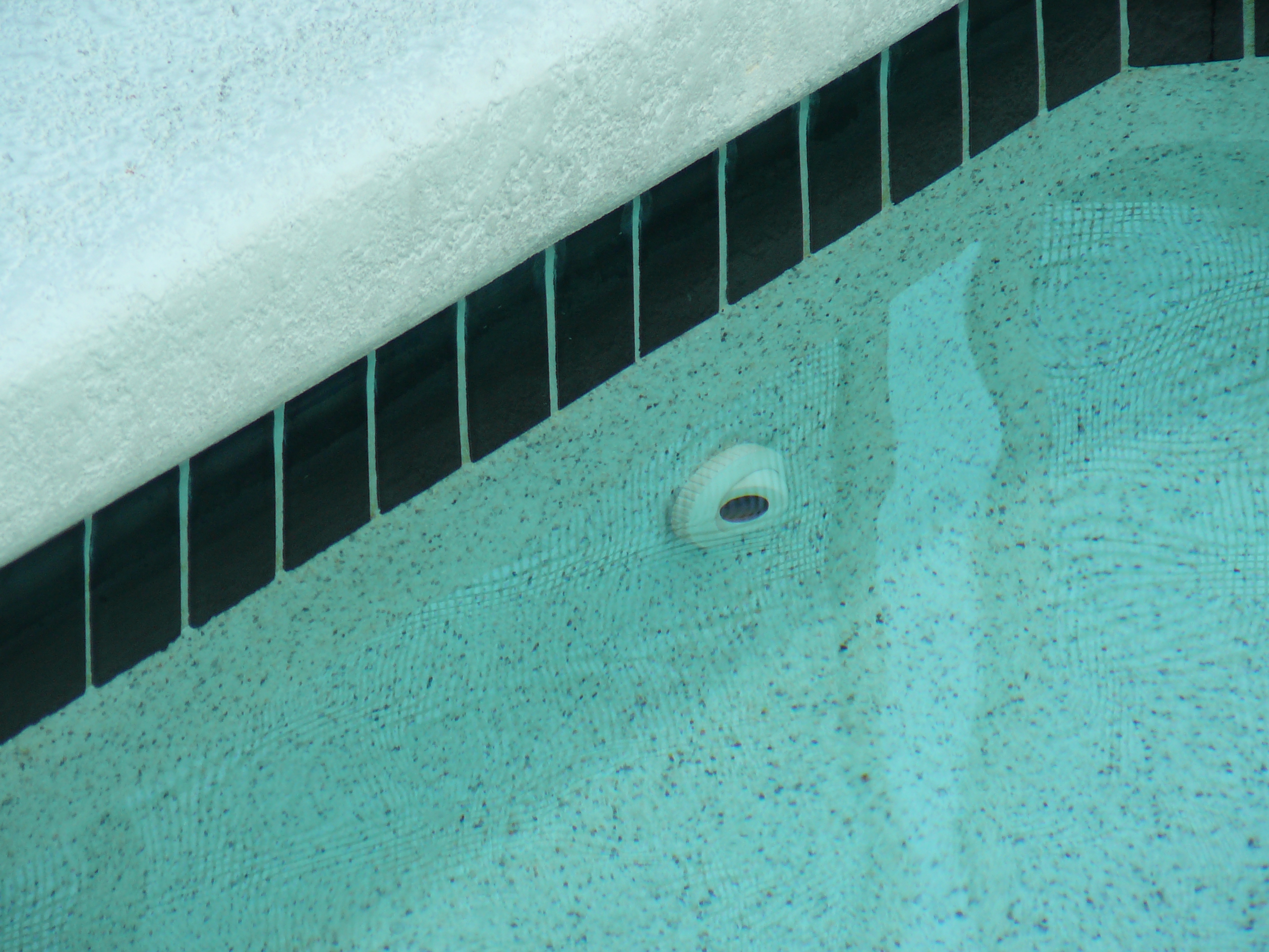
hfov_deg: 8.6
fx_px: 8395
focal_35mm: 229
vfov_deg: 6.5
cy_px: 476
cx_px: 634
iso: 80
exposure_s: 1/50
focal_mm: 34.1
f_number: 4.1
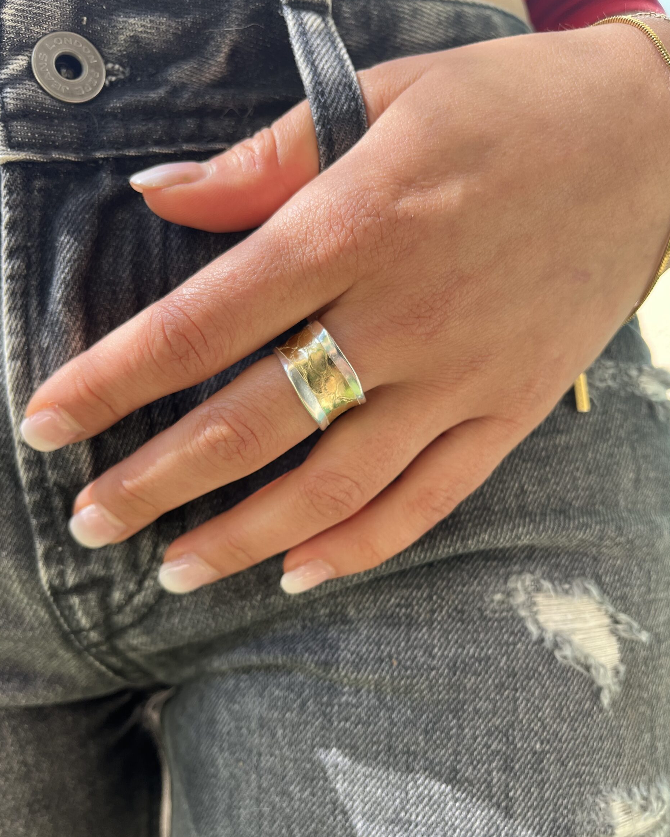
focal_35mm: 28
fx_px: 694
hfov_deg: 51.5
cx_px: 334
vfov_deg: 62.1
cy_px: 453
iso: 50
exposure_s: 1/397
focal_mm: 5.1
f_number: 1.6
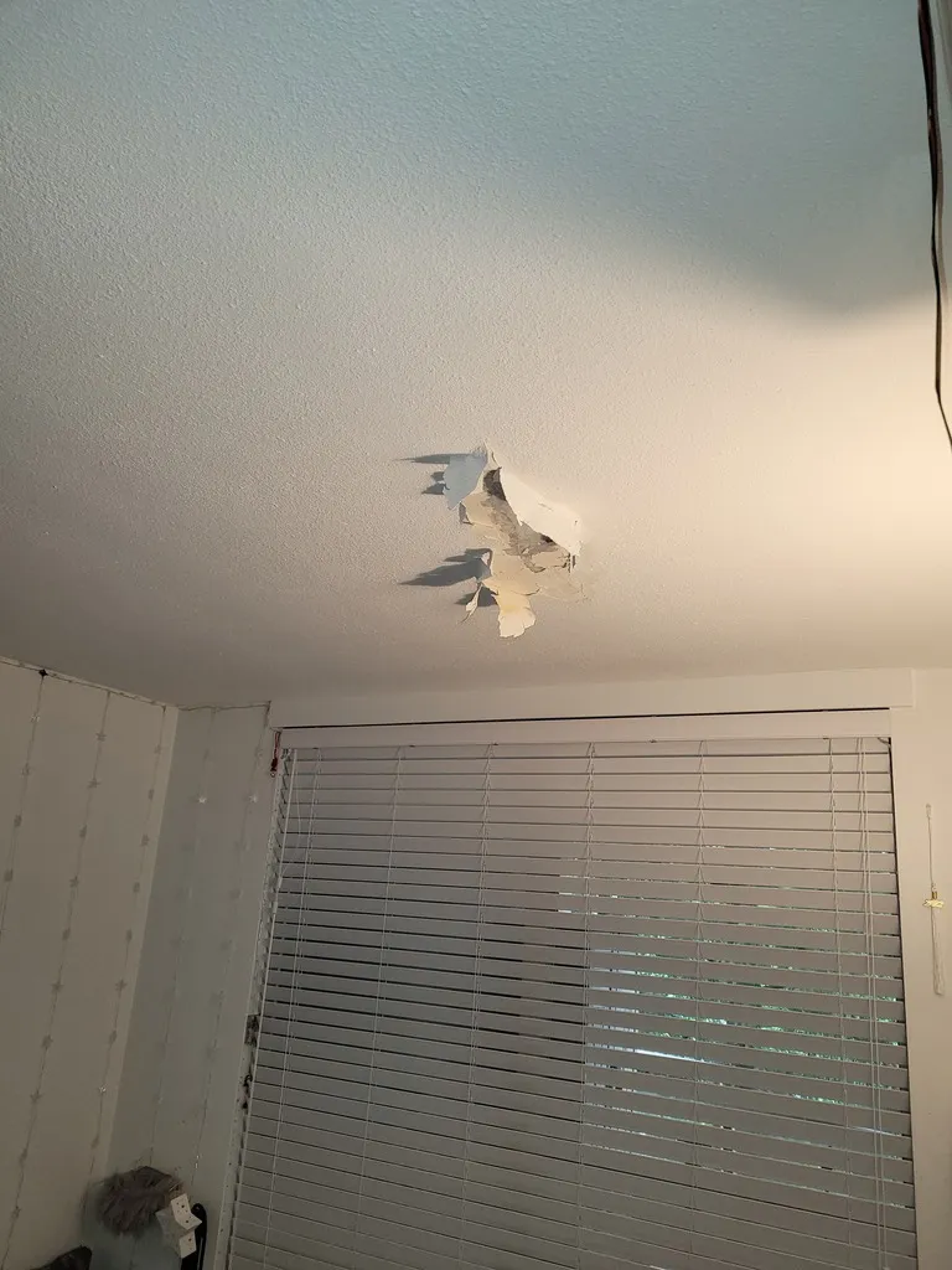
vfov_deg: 67.3
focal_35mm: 26
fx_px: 953
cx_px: 476
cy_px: 635
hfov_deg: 53.1
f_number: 1.8
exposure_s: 1/60
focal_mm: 5.4
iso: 125
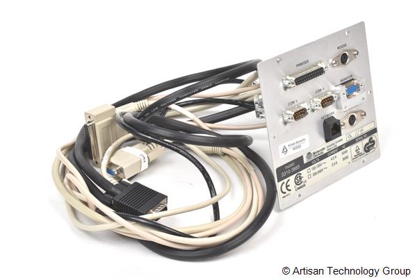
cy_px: 139
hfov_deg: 29.2
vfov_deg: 19.7
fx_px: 799
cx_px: 208
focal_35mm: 69
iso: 200
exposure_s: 1/200
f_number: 18
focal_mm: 46
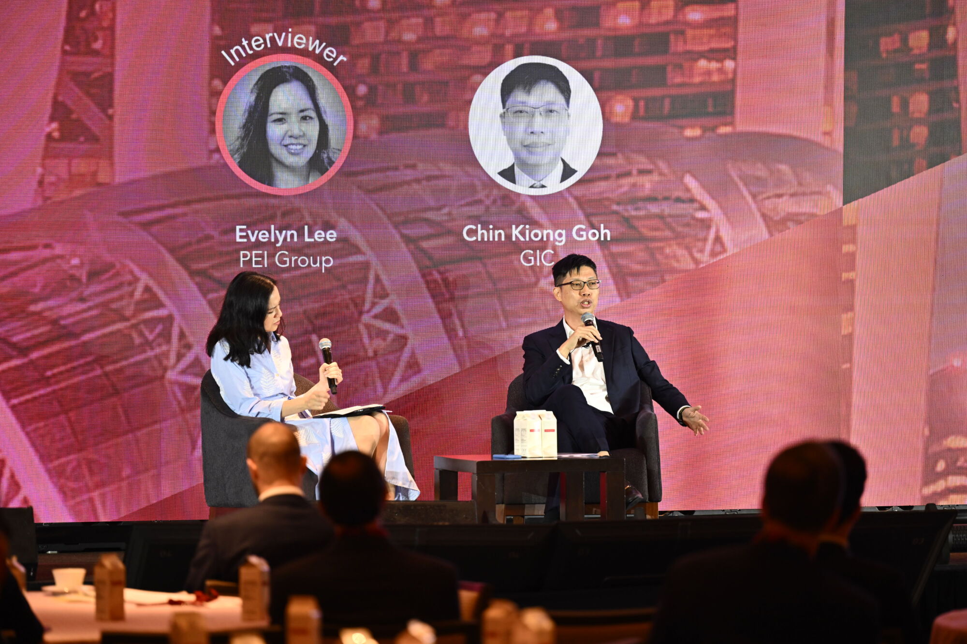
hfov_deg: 11.7
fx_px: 4700
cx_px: 484
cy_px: 322
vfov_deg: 7.8
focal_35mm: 175
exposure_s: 1/125
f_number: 2.8
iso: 500
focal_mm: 175
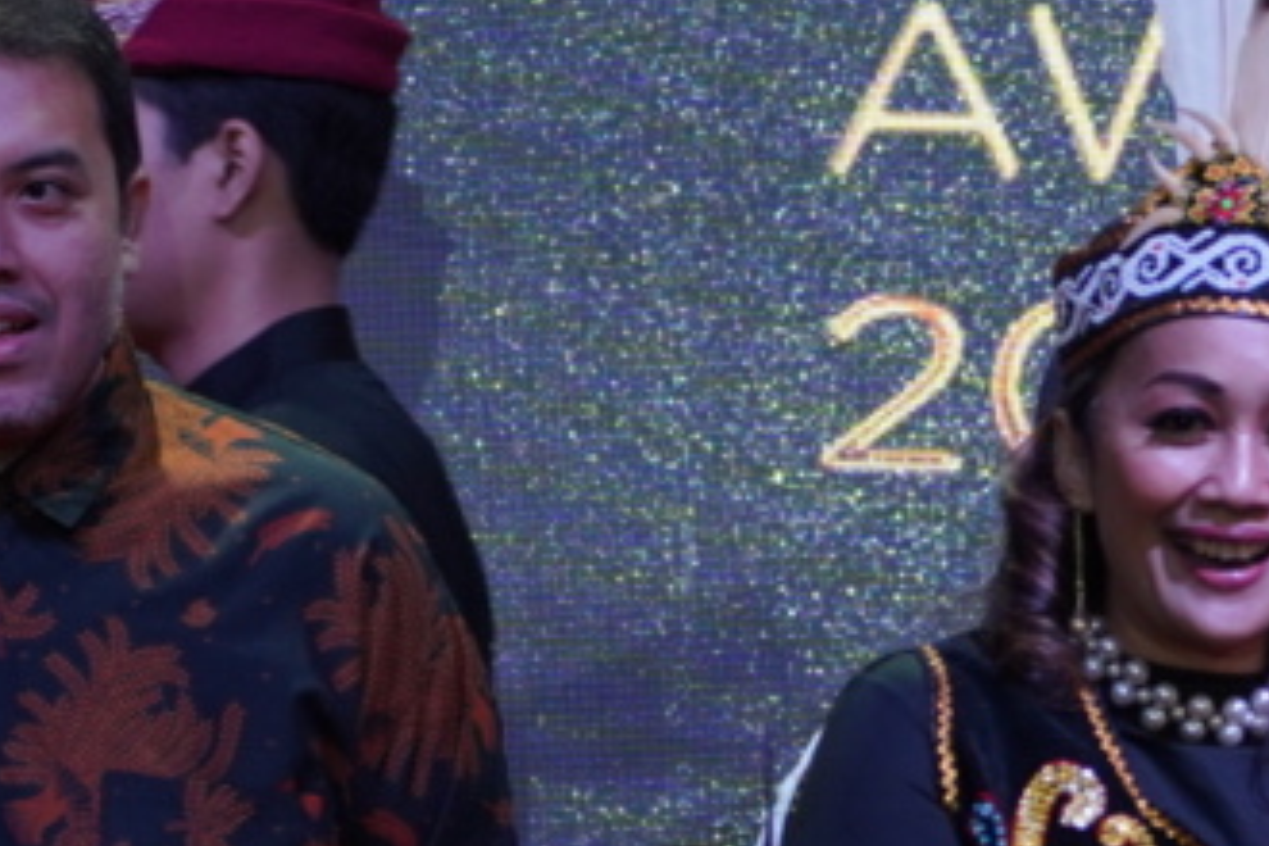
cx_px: 1577
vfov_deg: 2.6
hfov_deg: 3.9
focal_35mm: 525
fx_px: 18505
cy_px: 996
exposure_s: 1/125
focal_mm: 107
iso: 1000
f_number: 4.5
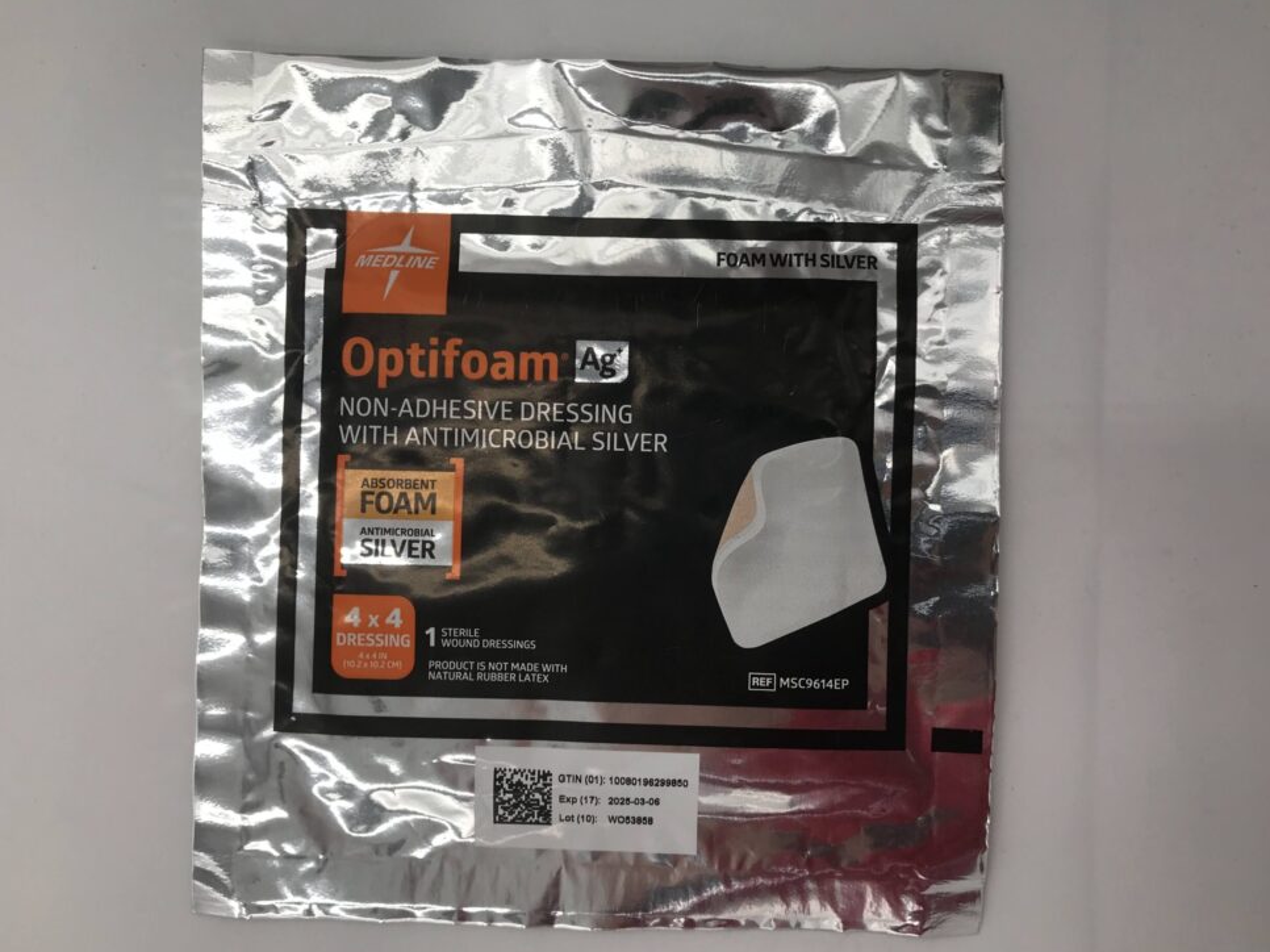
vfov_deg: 48.2
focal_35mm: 29
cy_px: 489
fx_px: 1064
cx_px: 626
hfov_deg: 61.7
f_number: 1.8
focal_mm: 3.99
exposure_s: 1/126
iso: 20
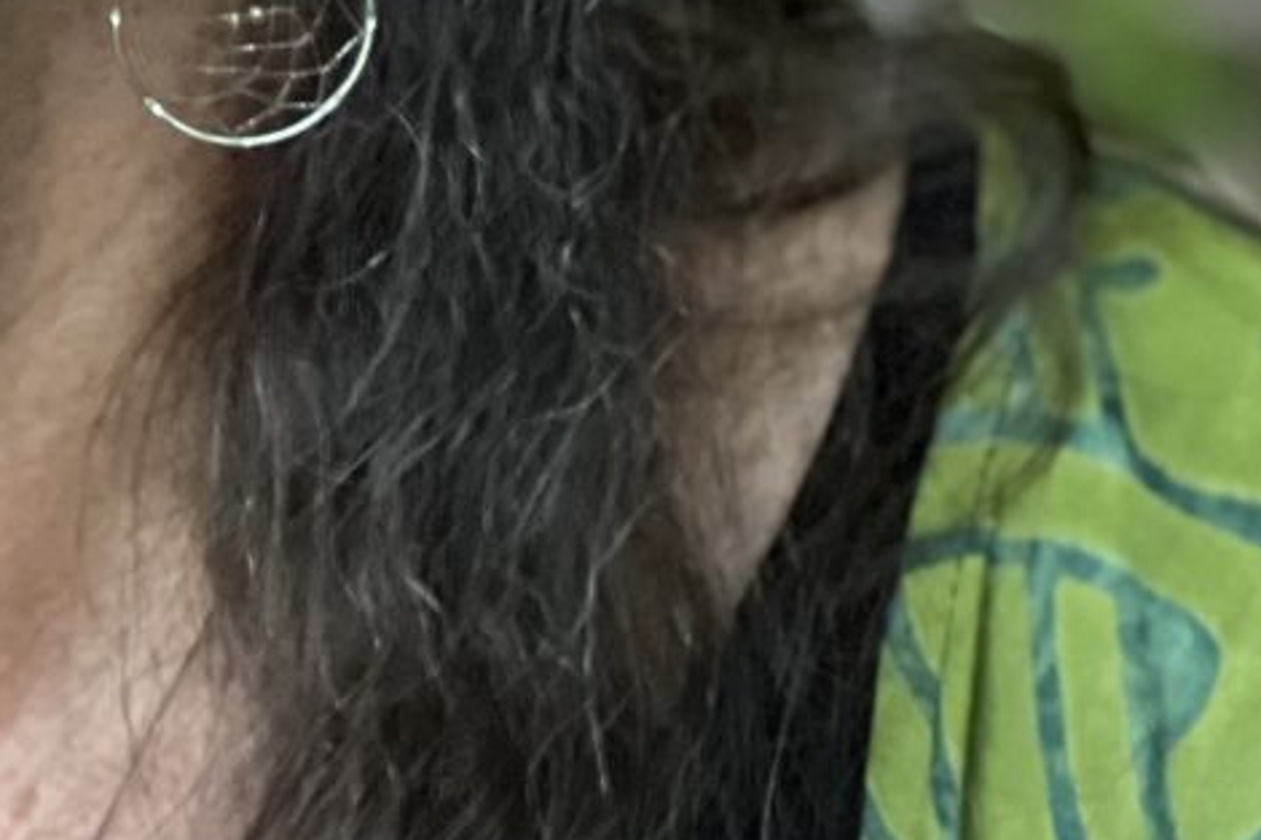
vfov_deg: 3.9
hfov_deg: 5.8
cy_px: -32
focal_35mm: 349
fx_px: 12220
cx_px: -1317
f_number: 2.8
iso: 200
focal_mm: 9
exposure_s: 1/121
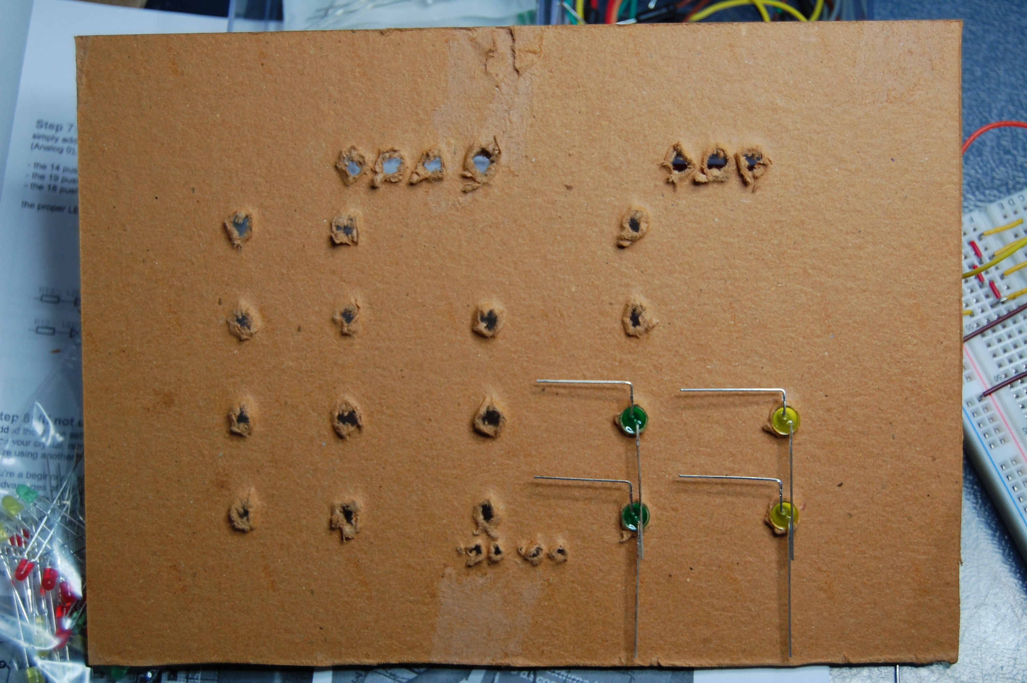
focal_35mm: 60
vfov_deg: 22.6
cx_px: 514
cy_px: 342
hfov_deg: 33.4
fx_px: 1710
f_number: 5
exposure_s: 1/100
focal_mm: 40
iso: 400
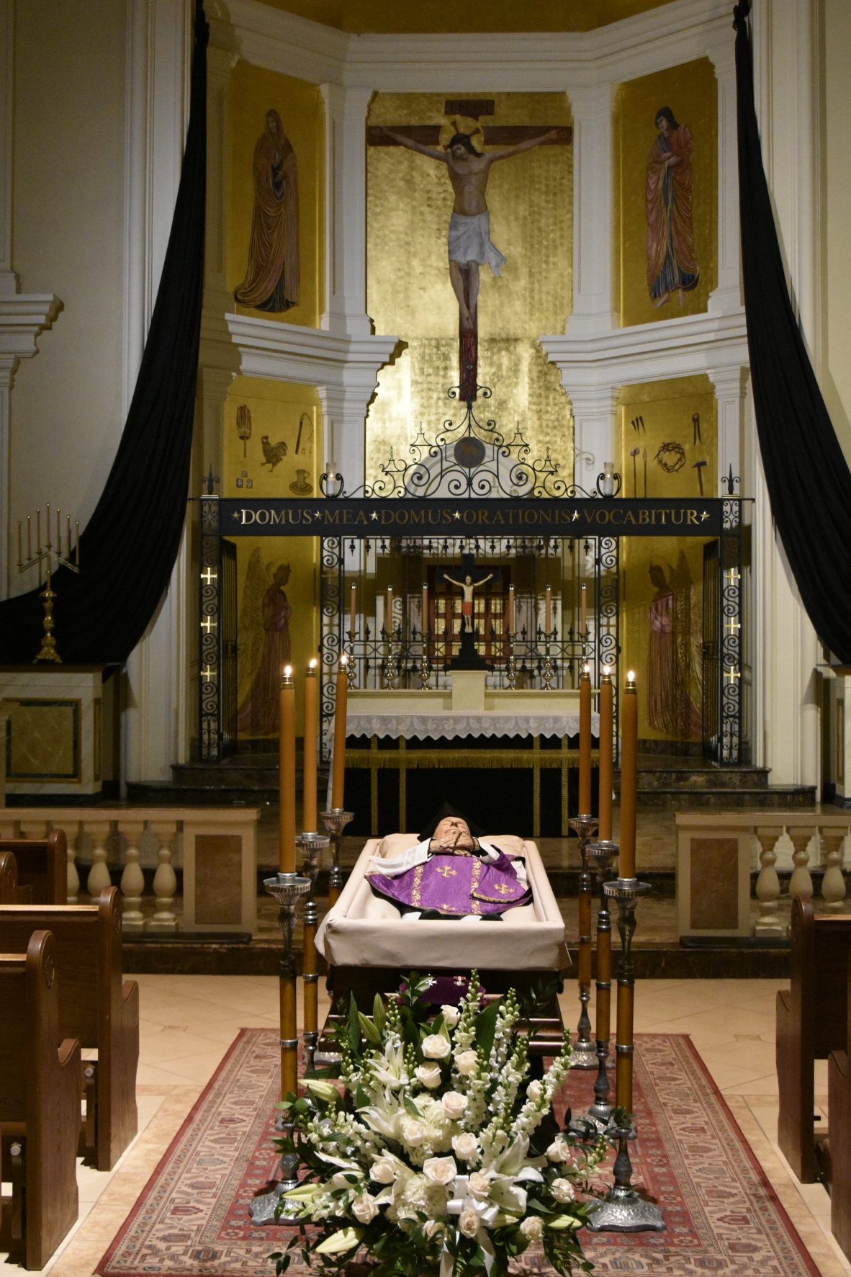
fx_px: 1560
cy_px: 604
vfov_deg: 44.5
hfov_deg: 30.5
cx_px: 442
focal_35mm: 44
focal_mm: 26
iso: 4500
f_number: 4
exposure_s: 1/60
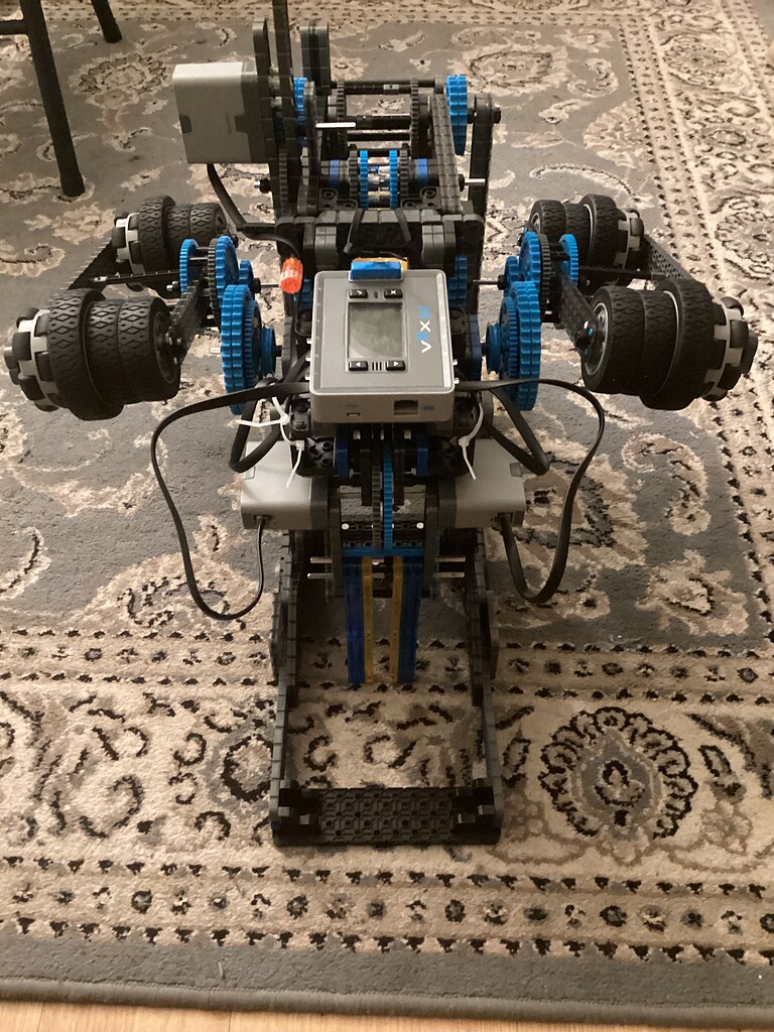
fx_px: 924
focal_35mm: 31
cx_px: 387
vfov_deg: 58.4
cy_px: 516
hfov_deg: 45.4
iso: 800
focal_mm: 3.3
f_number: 2.4
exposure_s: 1/15
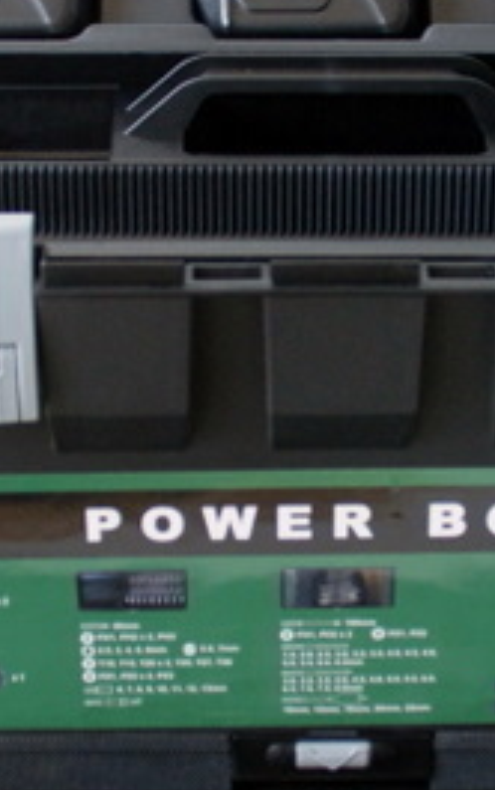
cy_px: 350
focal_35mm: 118
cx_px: 328
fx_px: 2543
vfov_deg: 17.7
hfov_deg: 11.1
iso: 200
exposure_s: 1/30
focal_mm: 20
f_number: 3.5
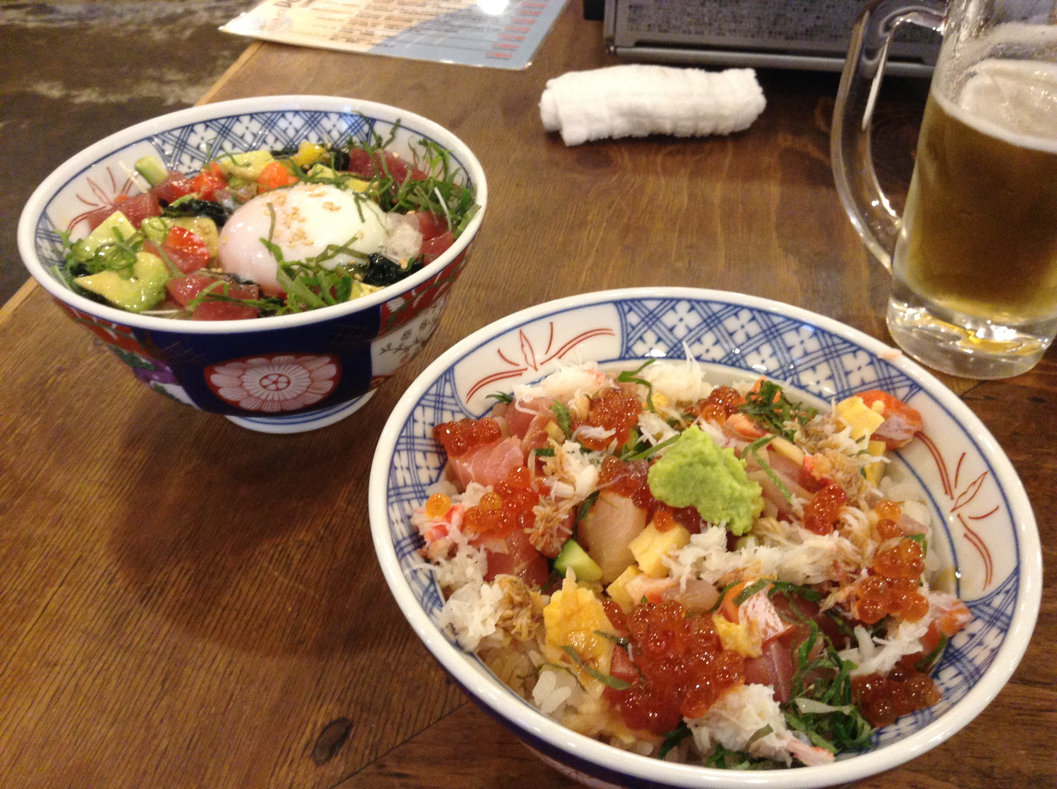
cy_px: 394
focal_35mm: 33
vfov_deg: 42.8
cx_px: 528
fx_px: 1006
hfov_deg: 55.4
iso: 125
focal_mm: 3.3
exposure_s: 1/24
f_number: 2.4
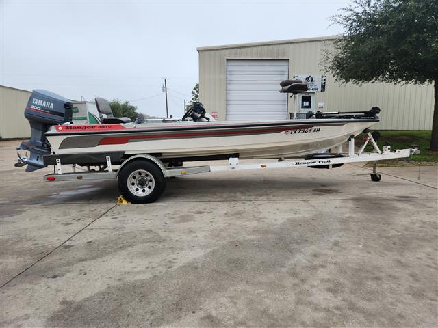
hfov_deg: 73.9
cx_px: 219
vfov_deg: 58.9
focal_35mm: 23
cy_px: 164
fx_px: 291
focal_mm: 5.4
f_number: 1.8
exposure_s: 1/180
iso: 64
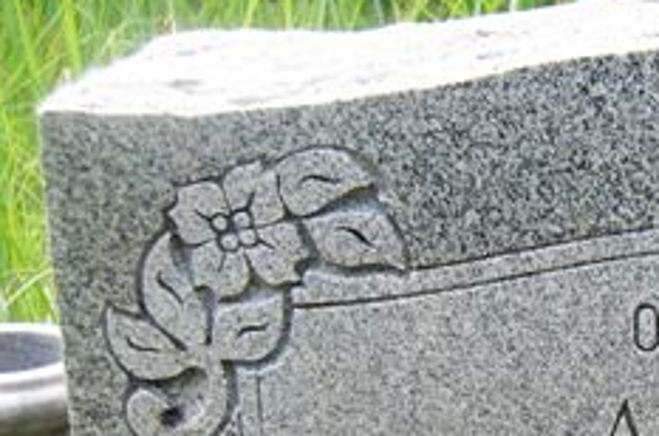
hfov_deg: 19.0
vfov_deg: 13.5
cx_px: 877
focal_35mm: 99
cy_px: 476
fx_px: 1807
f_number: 6.3
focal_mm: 24
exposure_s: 1/160
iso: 200
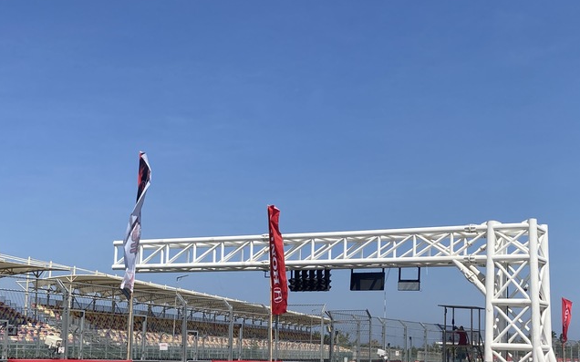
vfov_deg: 22.8
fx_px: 885
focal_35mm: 56
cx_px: 324
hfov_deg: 36.2
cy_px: 287
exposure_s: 1/2825
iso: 25
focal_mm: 3.99
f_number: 1.8
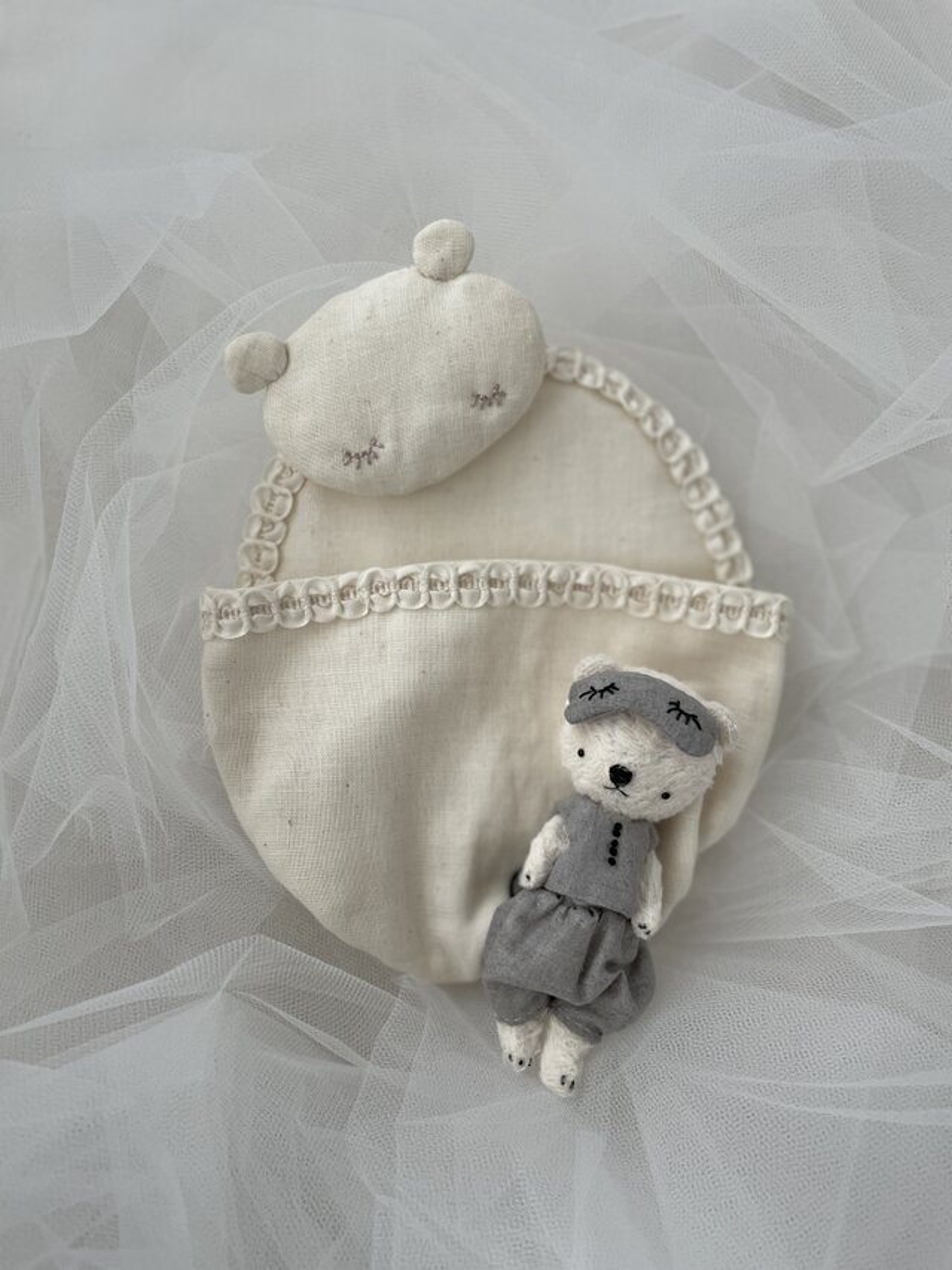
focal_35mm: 26
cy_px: 635
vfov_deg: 67.3
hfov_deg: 53.1
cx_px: 476
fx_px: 953
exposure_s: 1/121
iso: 80
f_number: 1.6
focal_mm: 4.2
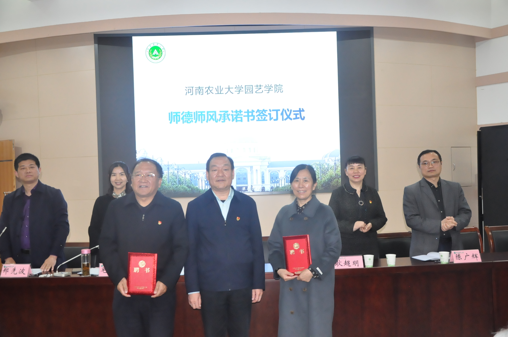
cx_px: 254
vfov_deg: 34.1
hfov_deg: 49.6
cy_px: 168
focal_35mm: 39
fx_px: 550
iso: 3200
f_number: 5.6
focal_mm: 26
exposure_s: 1/160
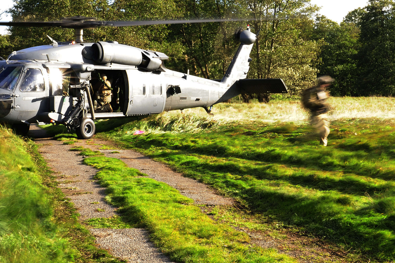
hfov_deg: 34.3
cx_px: 246
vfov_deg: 23.3
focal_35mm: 58
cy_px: 97
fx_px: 636
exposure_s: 1/6
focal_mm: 32
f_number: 22
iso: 100
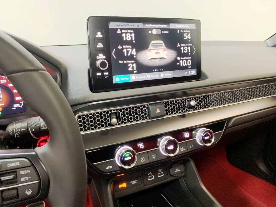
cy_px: 104
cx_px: 138
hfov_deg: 67.3
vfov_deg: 53.1
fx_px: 207
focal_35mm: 26
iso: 500
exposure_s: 1/30
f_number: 1.8
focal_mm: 4.25
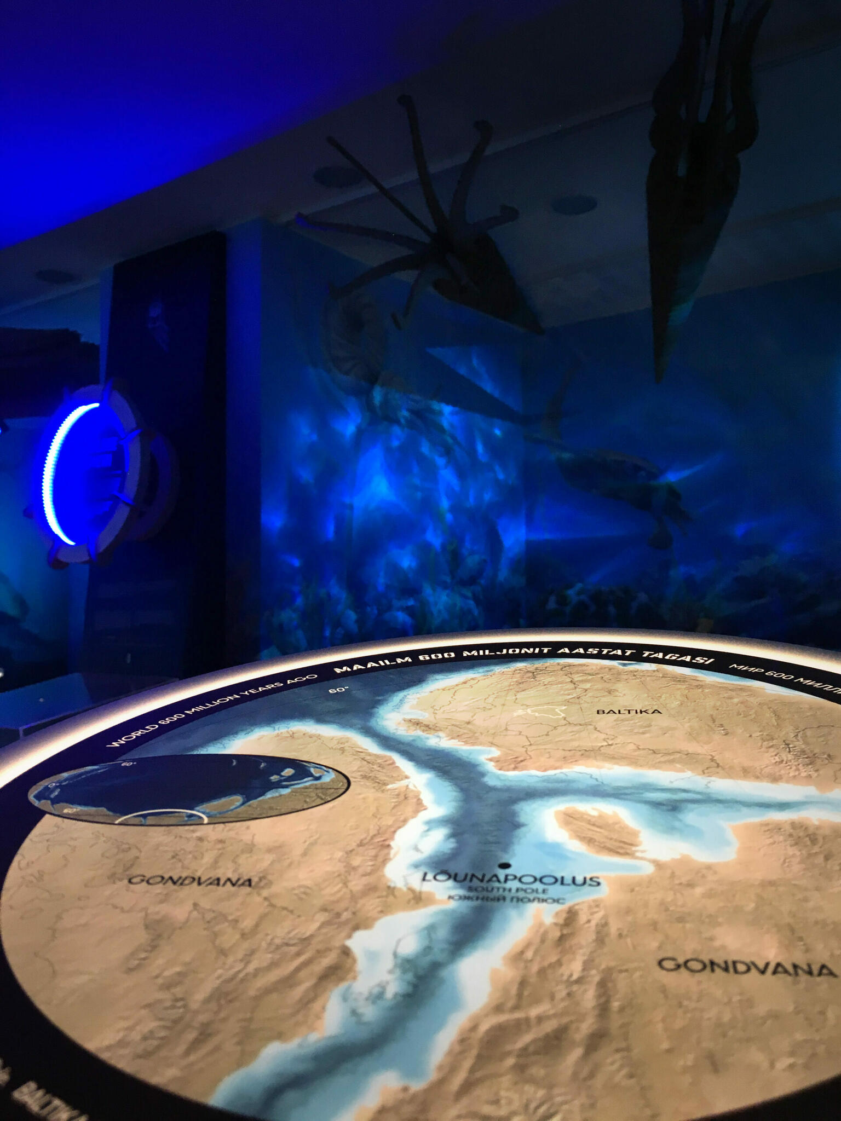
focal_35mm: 29
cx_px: 420
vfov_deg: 61.7
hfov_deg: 48.2
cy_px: 560
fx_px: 939
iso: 40
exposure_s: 1/33
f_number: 2.2
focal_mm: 4.15
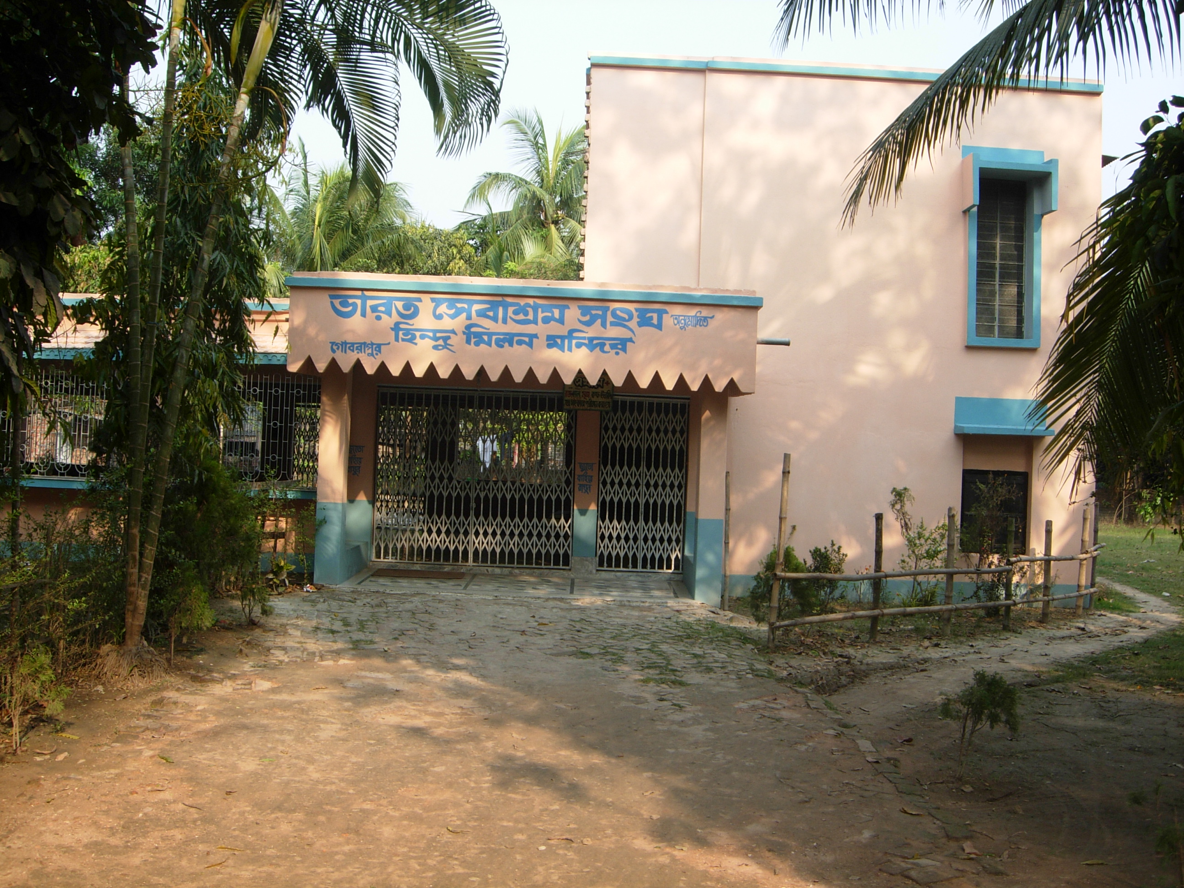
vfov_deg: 39.7
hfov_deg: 51.4
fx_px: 1231
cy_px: 444
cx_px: 592
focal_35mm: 36
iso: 50
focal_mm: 7.5
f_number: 4.3
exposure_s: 1/128
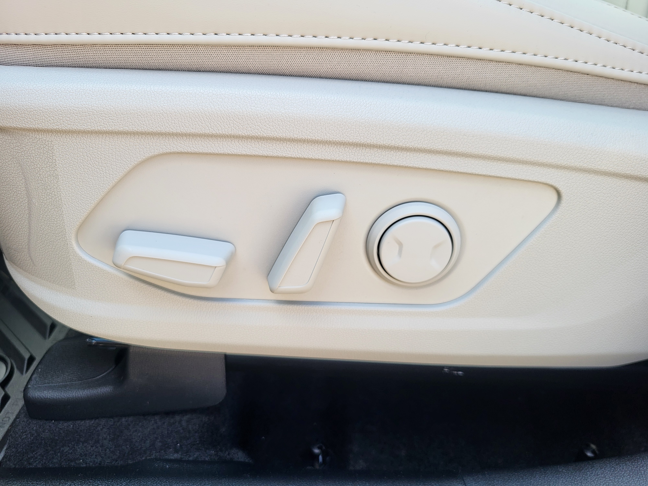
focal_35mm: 26
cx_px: 324
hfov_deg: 67.3
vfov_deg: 53.1
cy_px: 243
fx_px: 487
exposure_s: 1/174
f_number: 1.8
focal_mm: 5.4
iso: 40
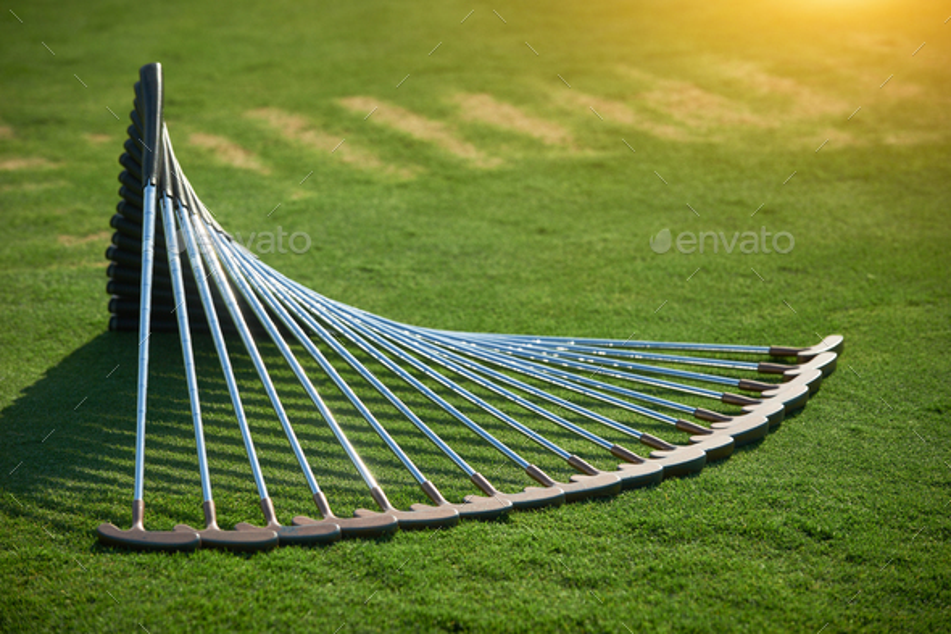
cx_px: 476
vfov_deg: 9.8
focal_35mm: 140
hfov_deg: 14.7
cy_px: 317
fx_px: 3697
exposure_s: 1/1250
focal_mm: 140
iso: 200
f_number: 5.6
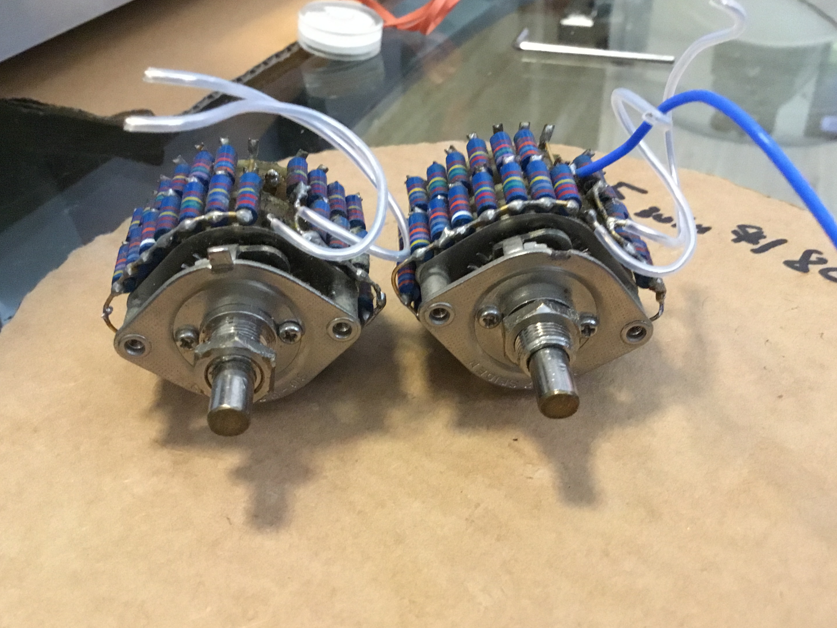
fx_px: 846
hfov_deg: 52.6
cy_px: 346
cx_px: 409
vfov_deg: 40.6
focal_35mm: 35
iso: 320
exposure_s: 1/17
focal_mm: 3.3
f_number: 2.4
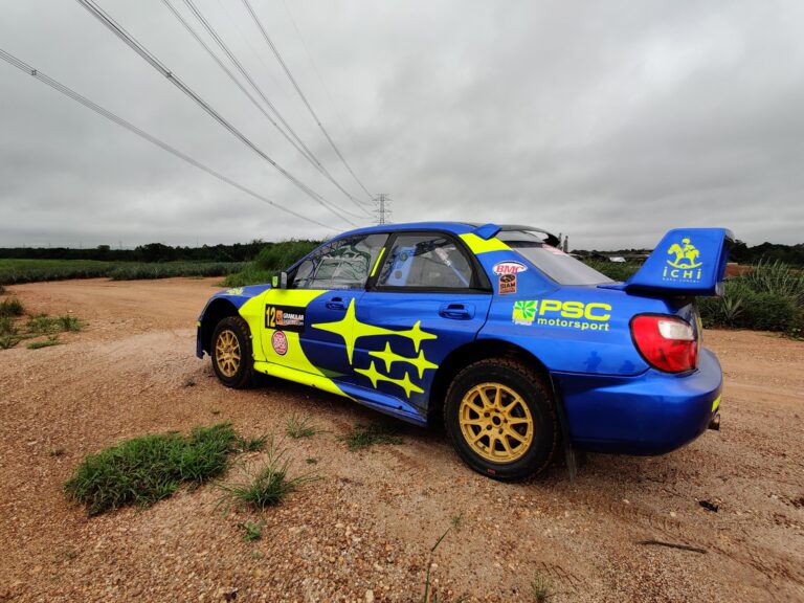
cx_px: 402
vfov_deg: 89.9
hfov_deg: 106.2
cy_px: 302
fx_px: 302
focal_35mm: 13
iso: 100
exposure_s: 1/270
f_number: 2.2
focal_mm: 2.25
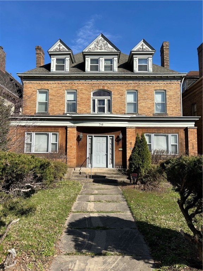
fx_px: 203
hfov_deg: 53.1
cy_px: 136
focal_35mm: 26
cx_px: 102
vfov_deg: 67.3
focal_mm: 5.7
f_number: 1.5
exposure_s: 1/3460
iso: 50
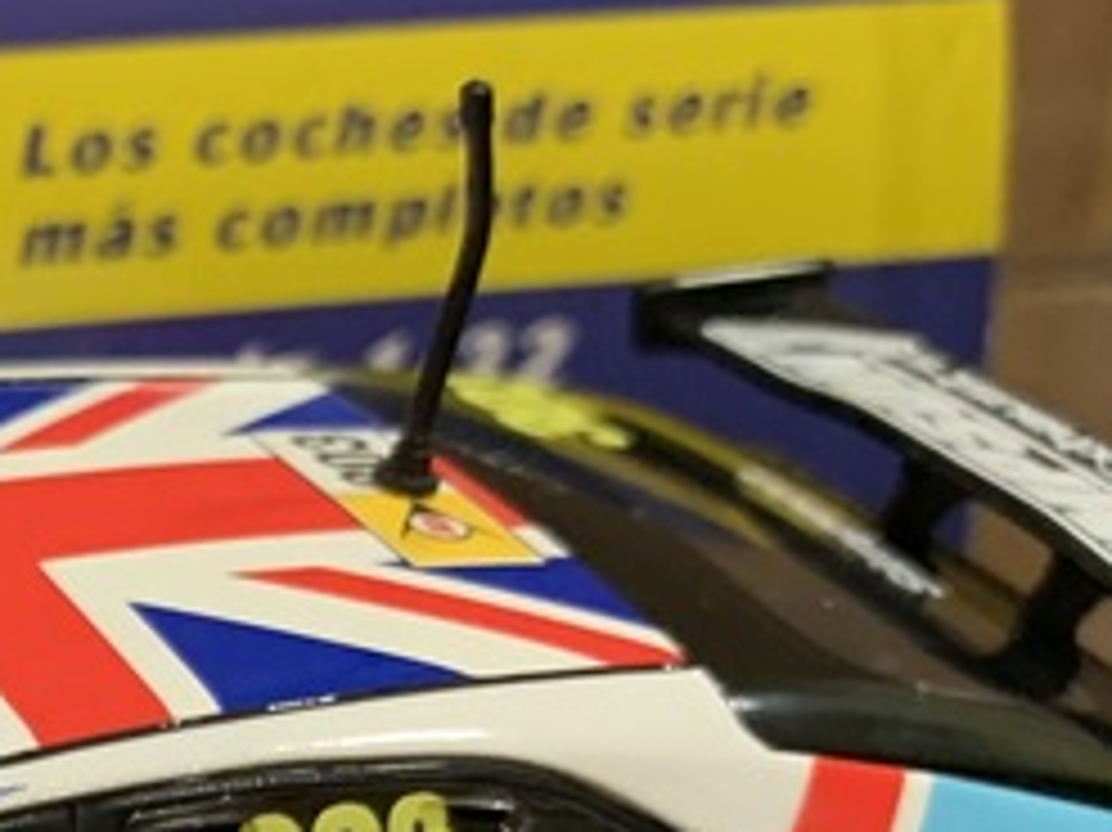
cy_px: 1178
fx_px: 3468
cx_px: -626
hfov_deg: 16.4
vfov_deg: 13.1
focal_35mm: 108
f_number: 1.8
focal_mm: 4.25
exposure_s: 1/50
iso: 200
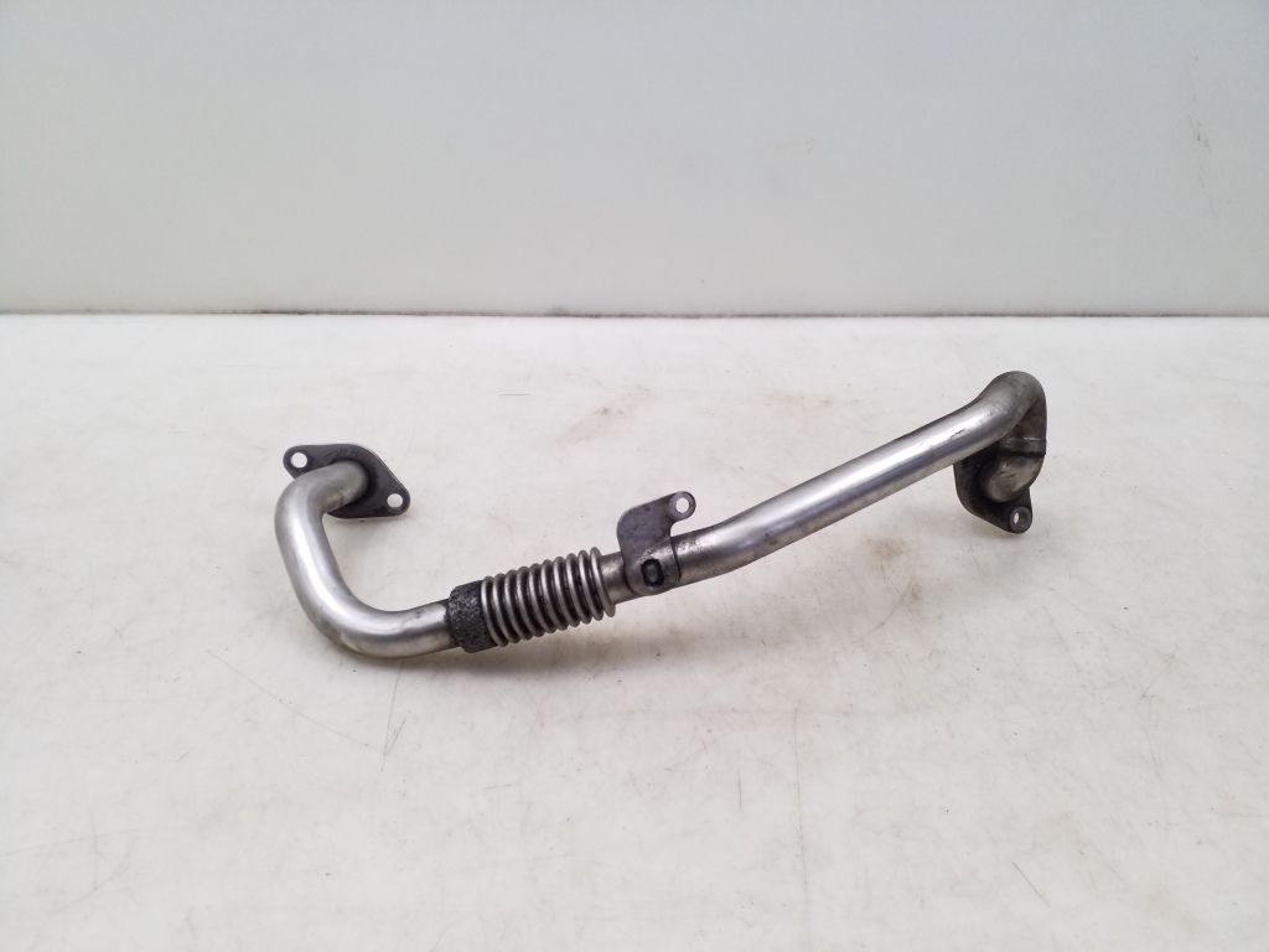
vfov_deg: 51.4
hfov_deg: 65.3
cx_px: 634
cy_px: 476
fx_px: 990
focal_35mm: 27
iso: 80
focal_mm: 3.6
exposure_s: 1/50
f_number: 1.9
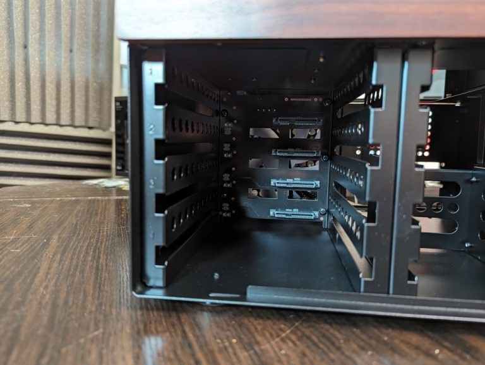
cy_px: 182
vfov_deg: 56.9
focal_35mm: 24
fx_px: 337
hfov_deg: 71.5
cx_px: 242
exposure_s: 1/25
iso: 615
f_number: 1.85
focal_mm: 6.81
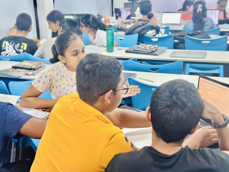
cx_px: 114
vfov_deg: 30.3
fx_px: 318
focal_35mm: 48
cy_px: 86
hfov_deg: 39.7
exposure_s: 1/40
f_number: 1.78
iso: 500
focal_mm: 6.86
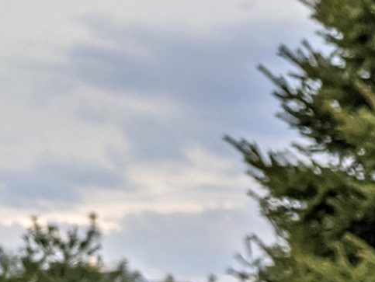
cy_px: 553
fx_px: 1550
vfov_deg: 9.7
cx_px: 980
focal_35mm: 143
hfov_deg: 11.0
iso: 54
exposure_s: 1/618
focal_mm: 4.38
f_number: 1.73
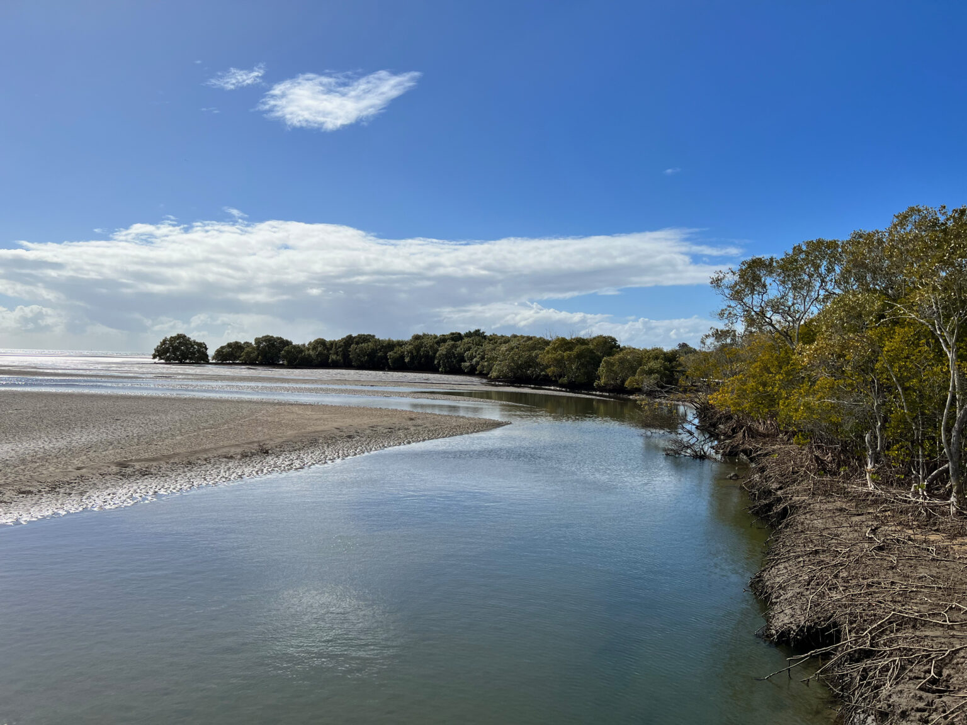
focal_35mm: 26
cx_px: 484
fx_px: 726
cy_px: 362
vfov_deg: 53.1
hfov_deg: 67.3
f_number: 1.5
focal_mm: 5.7
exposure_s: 1/9434
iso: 50
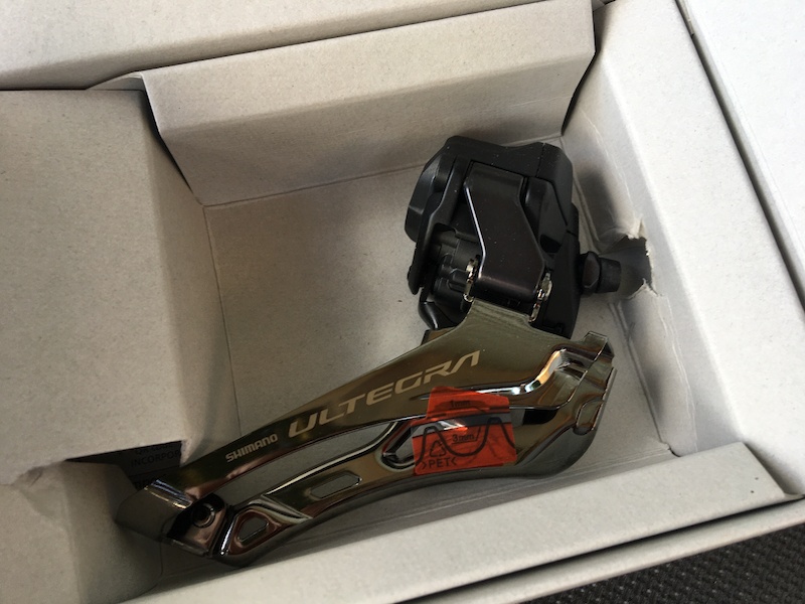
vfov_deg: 48.2
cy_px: 302
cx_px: 402
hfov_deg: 61.7
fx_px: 674
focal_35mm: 29
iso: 32
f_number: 2.2
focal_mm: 4.15
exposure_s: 1/60
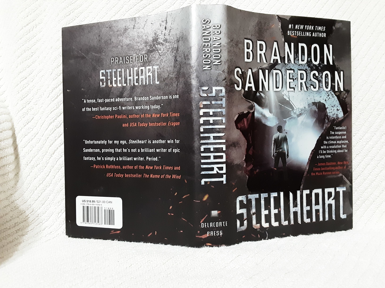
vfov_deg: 51.4
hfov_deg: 65.3
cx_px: 192
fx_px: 300
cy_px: 144
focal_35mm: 27
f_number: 1.9
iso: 400
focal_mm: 2.91
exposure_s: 1/20
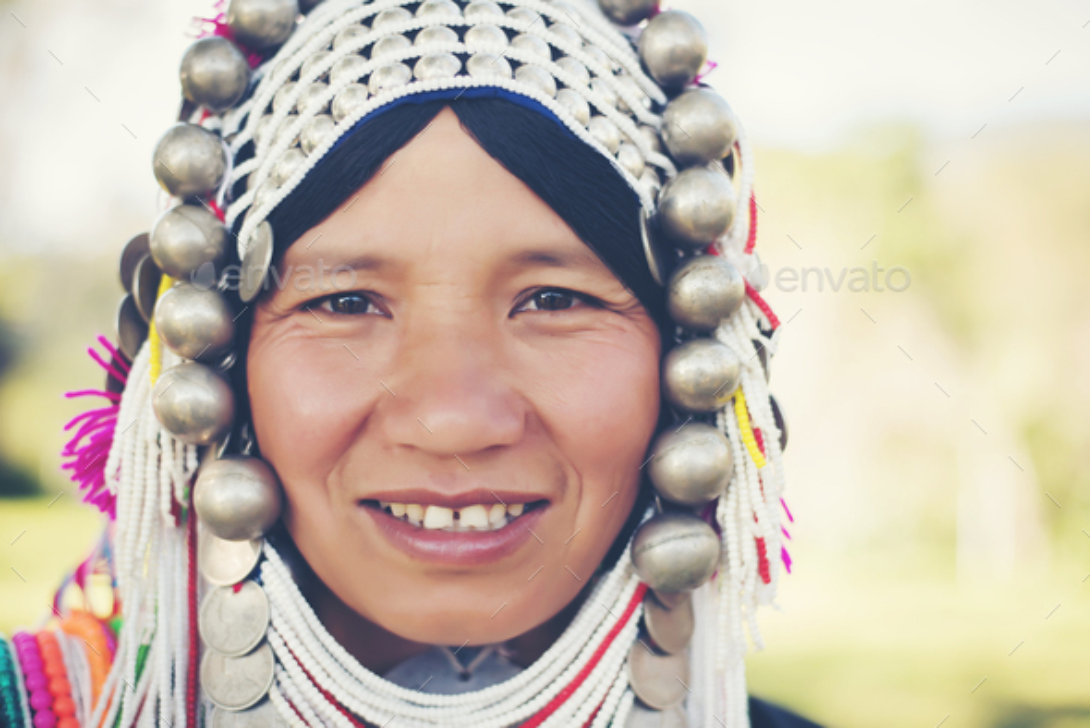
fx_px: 1515
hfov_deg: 39.6
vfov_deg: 27.0
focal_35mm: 50
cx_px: 545
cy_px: 364
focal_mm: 50
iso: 100
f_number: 2.5
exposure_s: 1/200
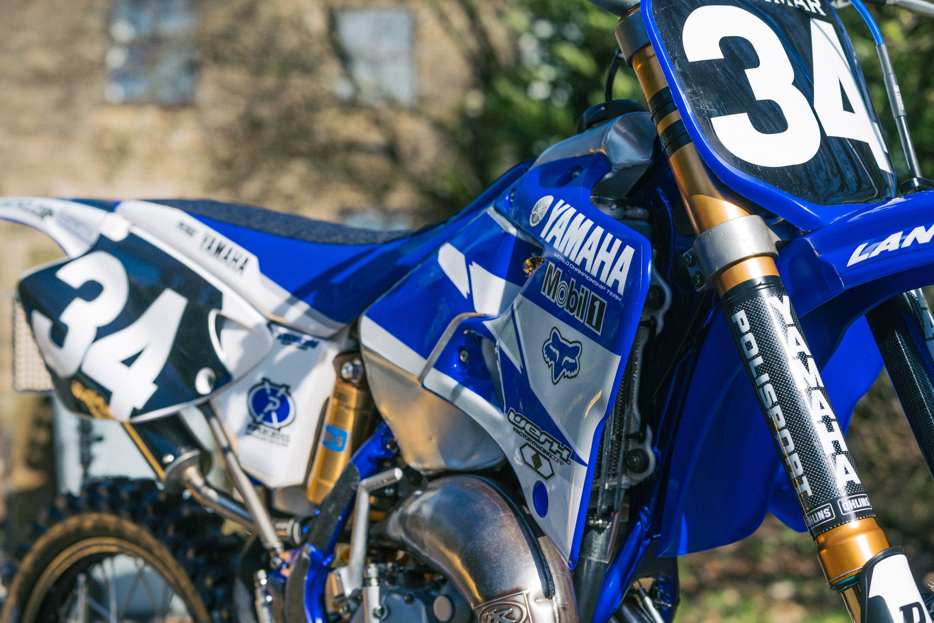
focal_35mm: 78
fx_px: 2024
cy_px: 312
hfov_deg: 26.0
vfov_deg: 17.5
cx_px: 467
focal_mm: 78
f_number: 4
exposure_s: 1/5000
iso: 320
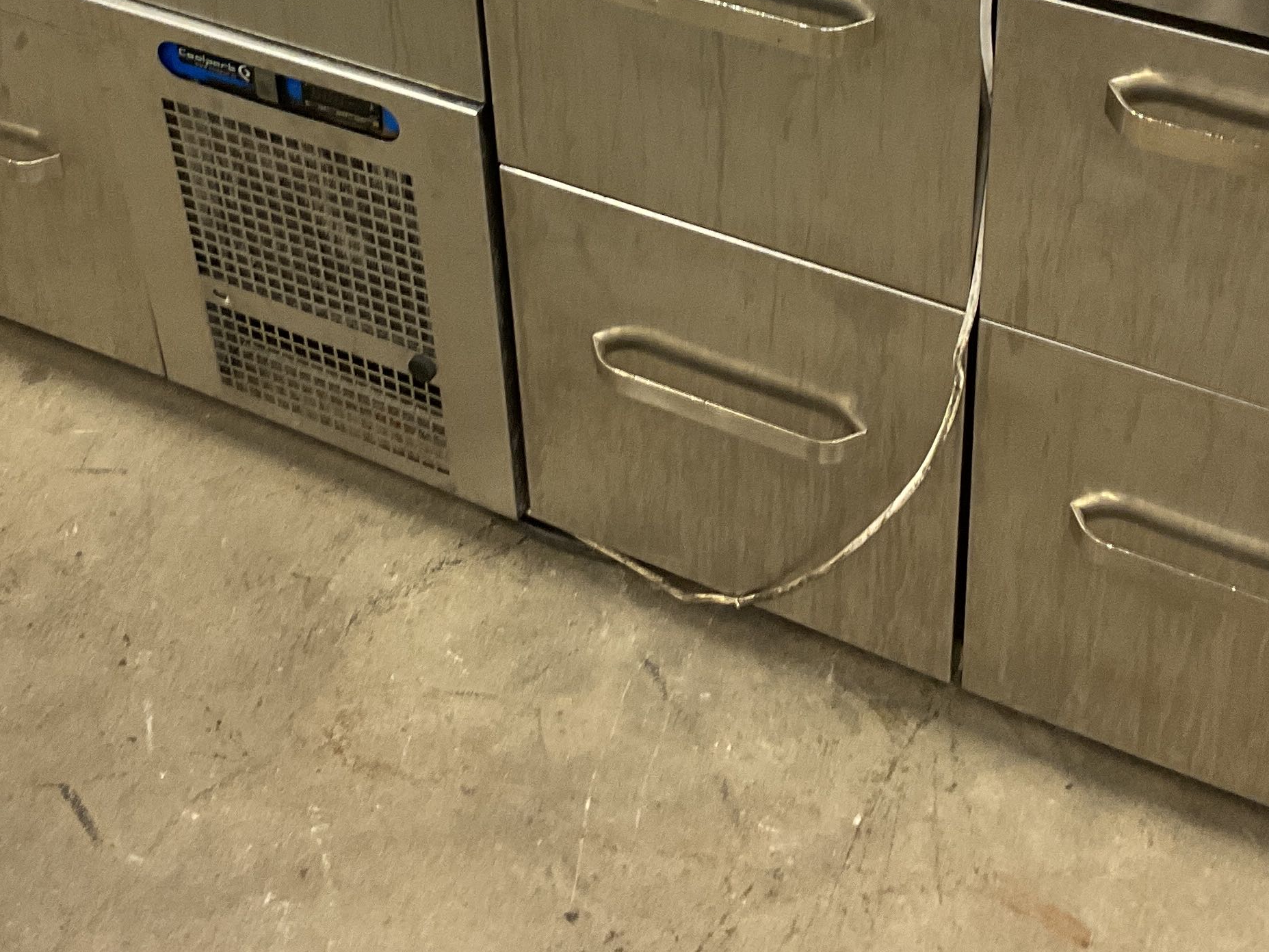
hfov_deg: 30.7
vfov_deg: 22.4
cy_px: -14
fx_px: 2310
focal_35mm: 63
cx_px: 599
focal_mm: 3
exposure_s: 1/50
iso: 100
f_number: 1.8
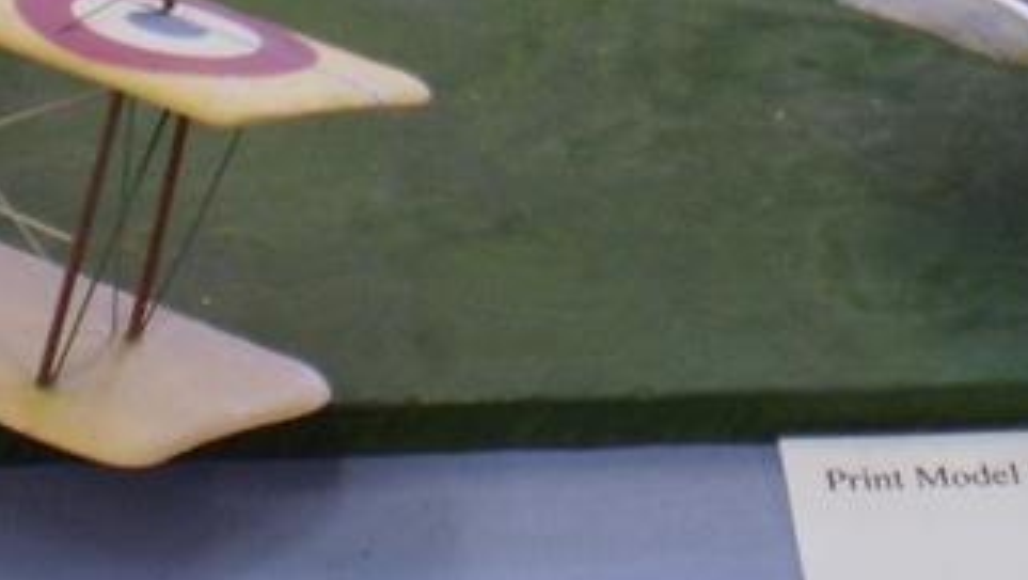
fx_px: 3409
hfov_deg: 17.1
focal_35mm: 125
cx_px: 557
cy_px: -439
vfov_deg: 9.3
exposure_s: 1/30
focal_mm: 6.3
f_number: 3.1
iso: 125
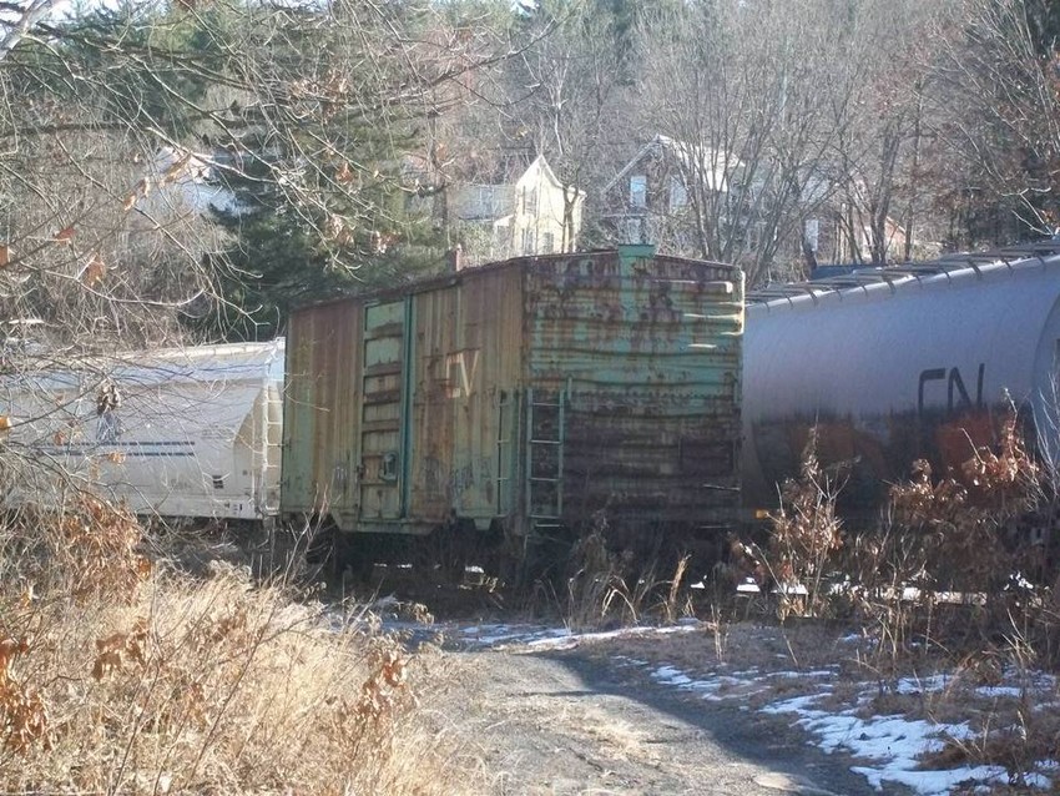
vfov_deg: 13.7
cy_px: 398
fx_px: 3308
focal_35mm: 108
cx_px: 530
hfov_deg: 18.2
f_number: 4.8
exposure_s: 1/250
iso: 160
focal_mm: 18
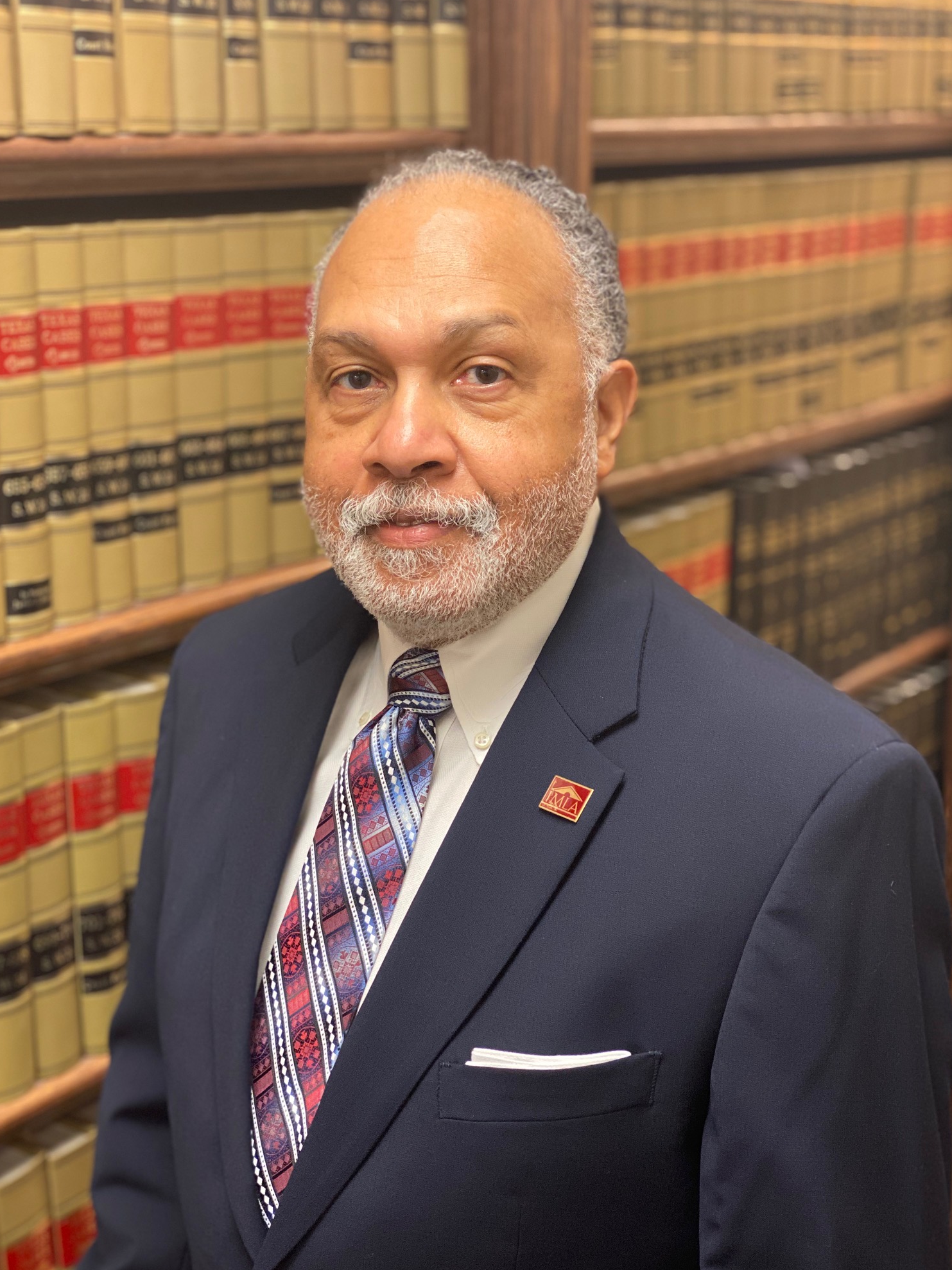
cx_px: 478
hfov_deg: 27.5
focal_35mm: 53
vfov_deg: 36.2
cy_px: 638
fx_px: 1944
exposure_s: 1/40
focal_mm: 6
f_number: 2
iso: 125
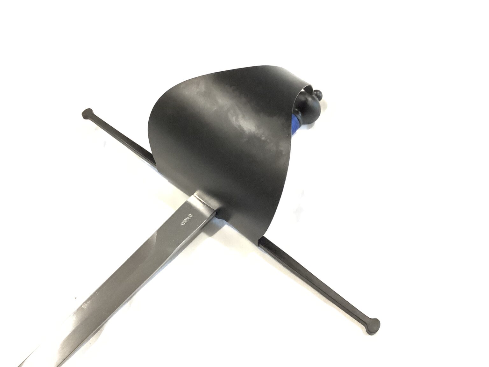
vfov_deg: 45.4
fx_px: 438
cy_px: 184
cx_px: 244
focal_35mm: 31
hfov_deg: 58.4
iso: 400
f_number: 2.4
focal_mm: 3.3
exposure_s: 1/40
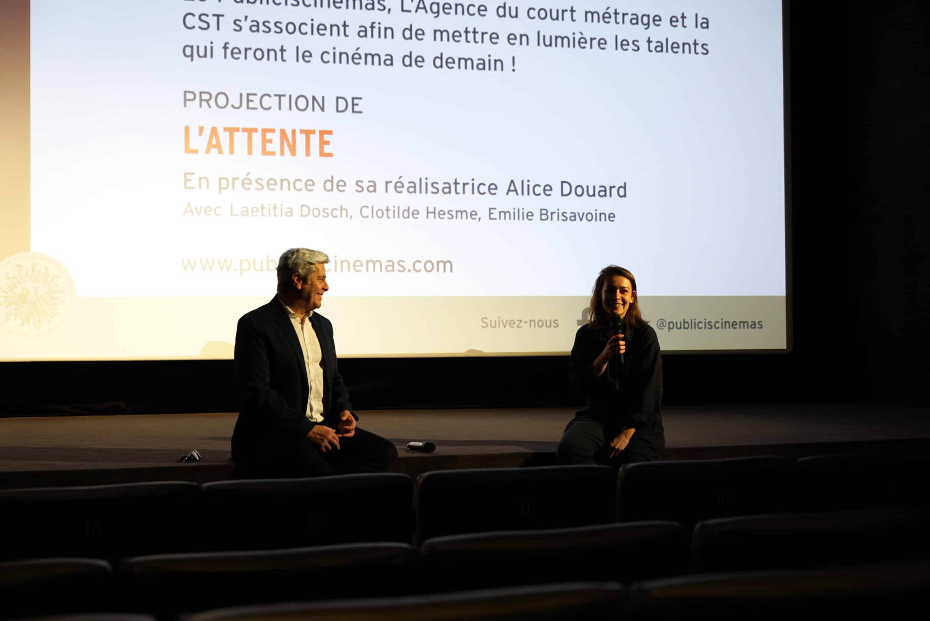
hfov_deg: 37.5
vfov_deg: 25.6
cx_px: 465
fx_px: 1370
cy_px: 310
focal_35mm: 53
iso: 200
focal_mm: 53
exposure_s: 1/13
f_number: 4
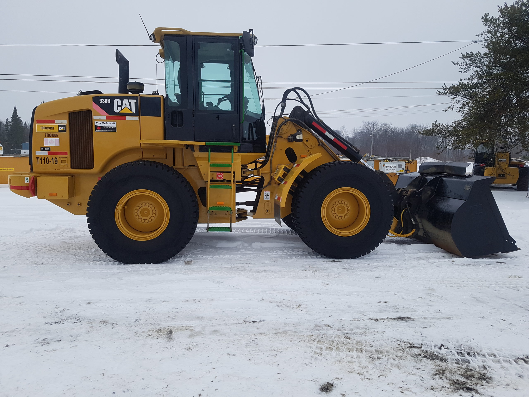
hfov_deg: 67.3
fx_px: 397
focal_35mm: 26
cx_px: 264
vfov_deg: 53.1
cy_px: 198
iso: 50
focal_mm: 4.2
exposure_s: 1/1152
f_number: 1.7
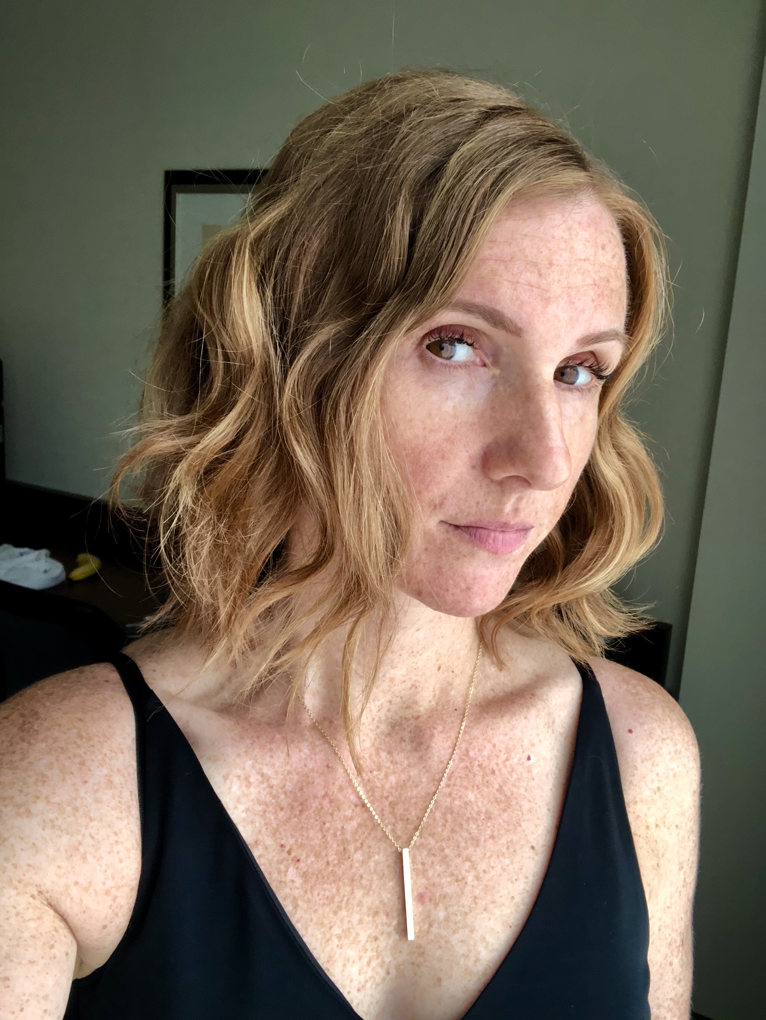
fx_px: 943
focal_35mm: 32
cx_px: 383
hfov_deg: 44.2
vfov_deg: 56.8
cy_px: 510
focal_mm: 2.87
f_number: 2.2
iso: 40
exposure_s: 1/120
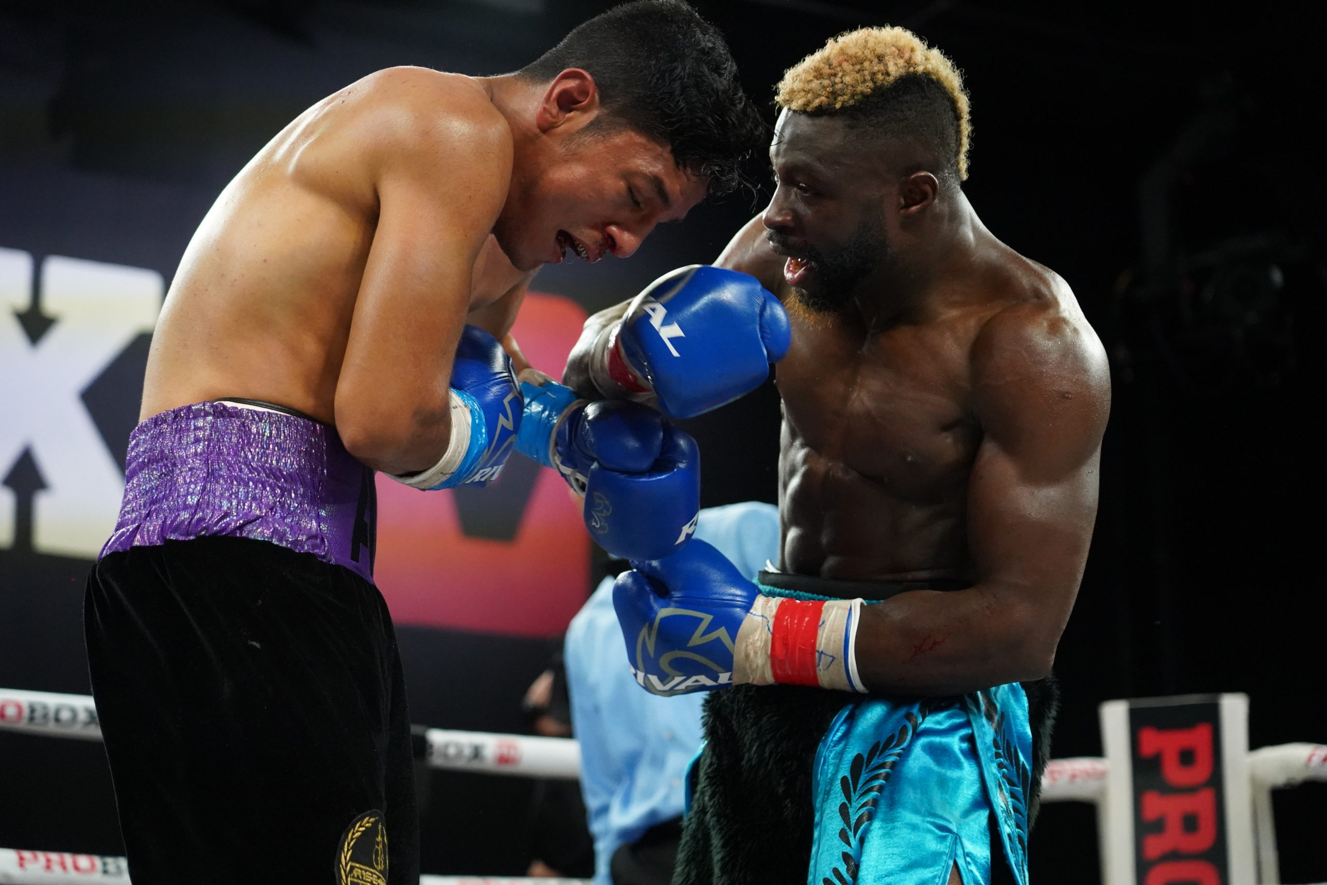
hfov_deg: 23.6
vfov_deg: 15.9
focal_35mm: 86
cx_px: 664
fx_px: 3170
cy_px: 442
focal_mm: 86
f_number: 4
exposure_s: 1/1600
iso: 8000
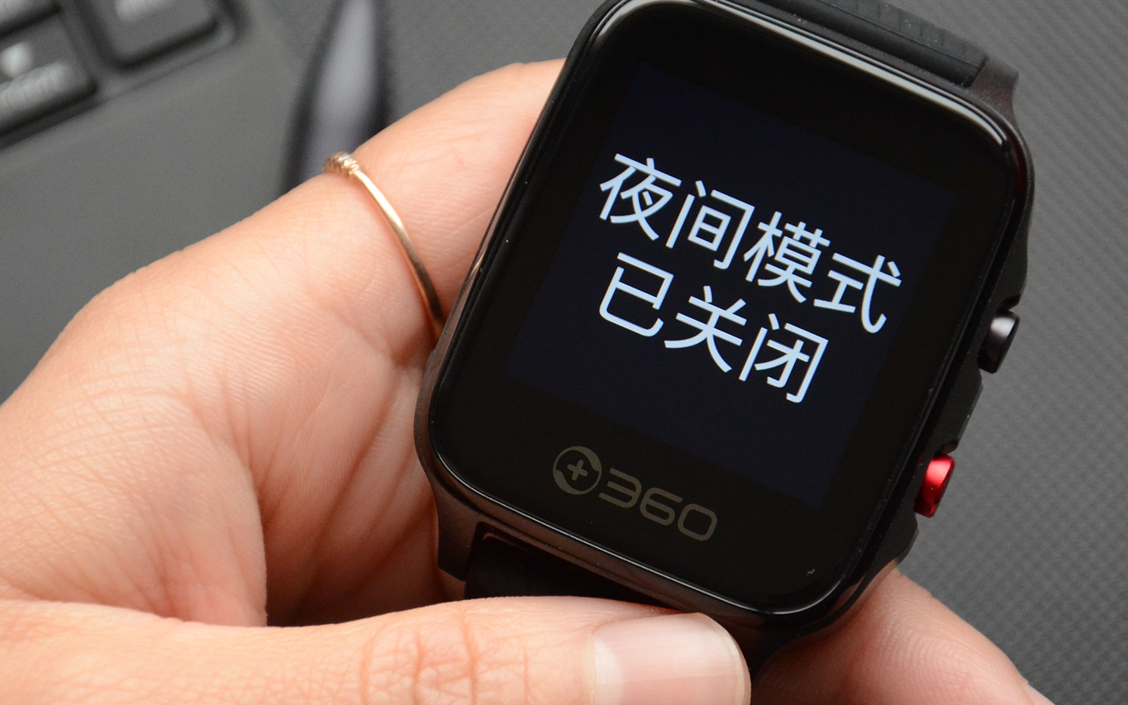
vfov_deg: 5.6
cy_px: 307
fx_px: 7216
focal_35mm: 235
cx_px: 622
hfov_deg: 8.9
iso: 2000
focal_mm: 105
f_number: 5.6
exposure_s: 1/125
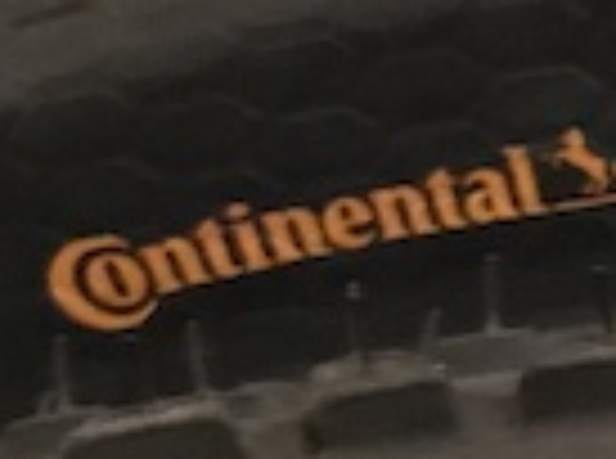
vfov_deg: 8.9
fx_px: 2911
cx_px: 1542
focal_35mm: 164
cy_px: 554
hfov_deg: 10.3
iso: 125
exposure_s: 1/4
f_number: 1.8
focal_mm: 3.99
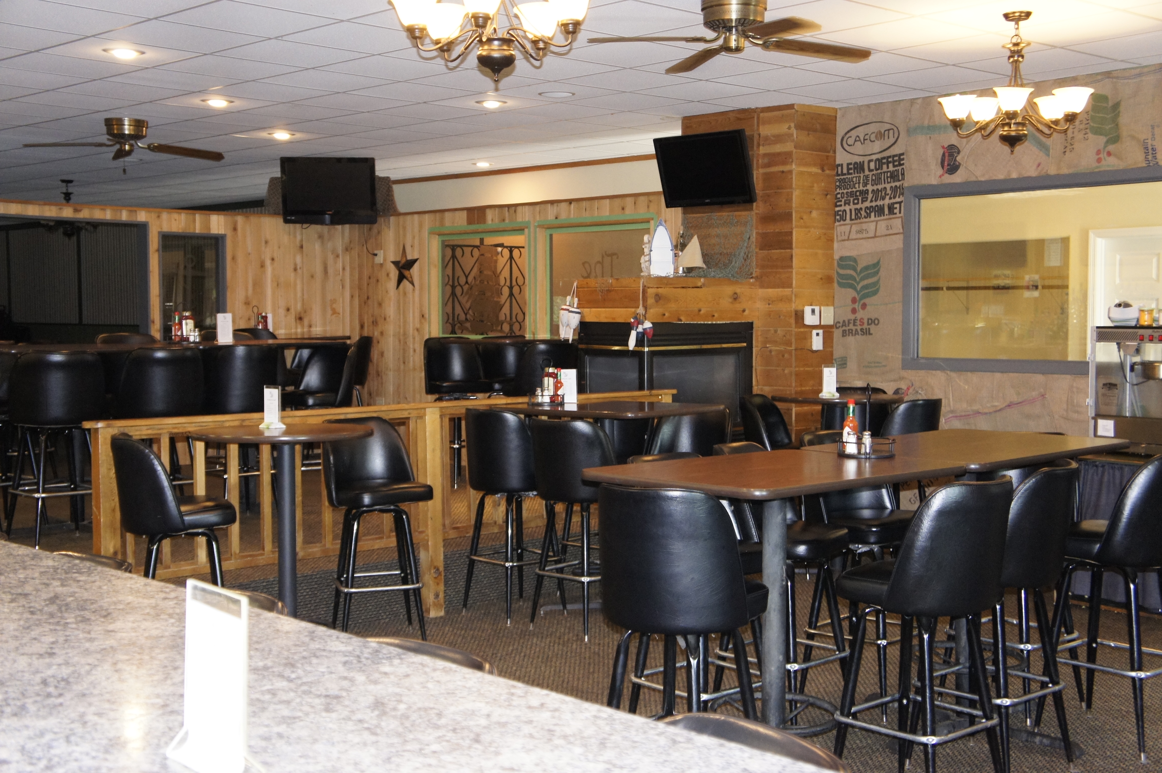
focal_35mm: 44
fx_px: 1403
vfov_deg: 30.8
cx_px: 581
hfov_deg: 45.0
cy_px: 386
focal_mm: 29
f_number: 4
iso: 1600
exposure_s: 1/60
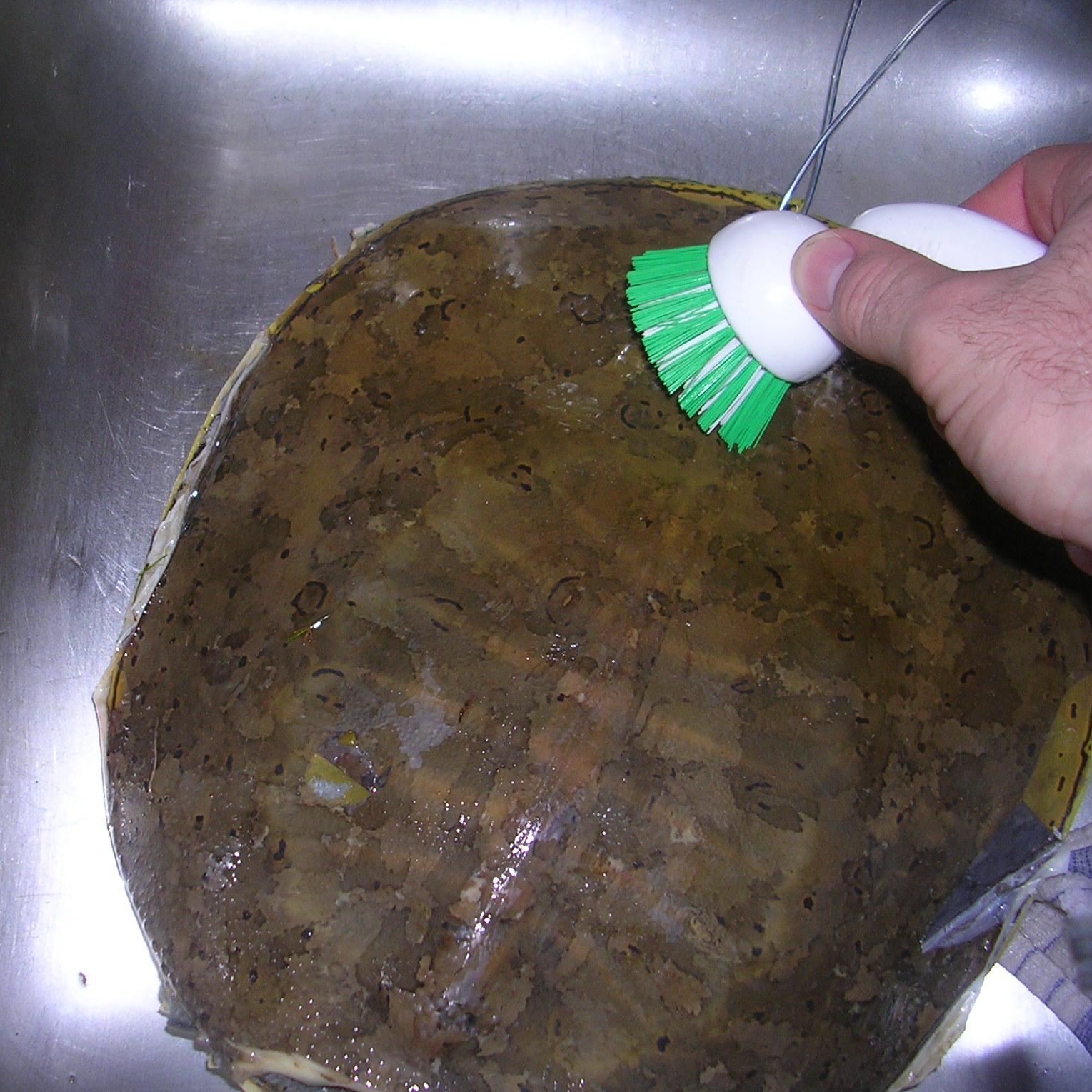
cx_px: 439
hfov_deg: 37.4
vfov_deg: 37.6
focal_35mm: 45
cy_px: 546
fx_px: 1606
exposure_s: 1/60.1
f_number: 2.8
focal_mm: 5.8
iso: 50
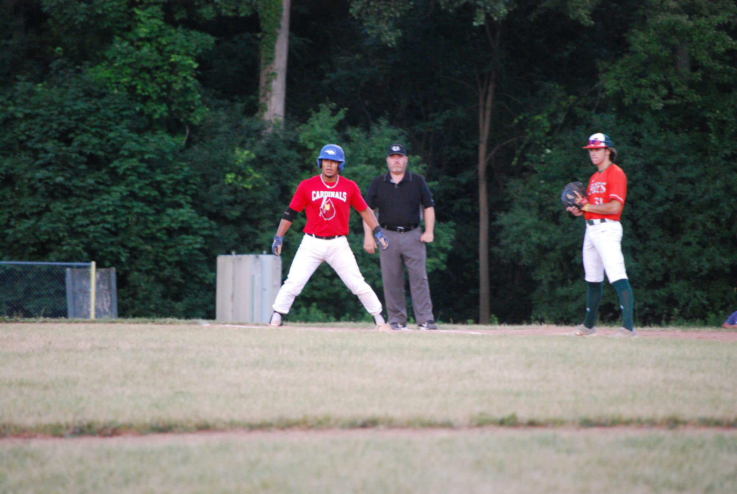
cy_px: 247
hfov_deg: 6.9
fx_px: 6149
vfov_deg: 4.6
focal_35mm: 300
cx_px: 368
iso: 1600
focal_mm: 200
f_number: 5.6
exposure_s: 1/125
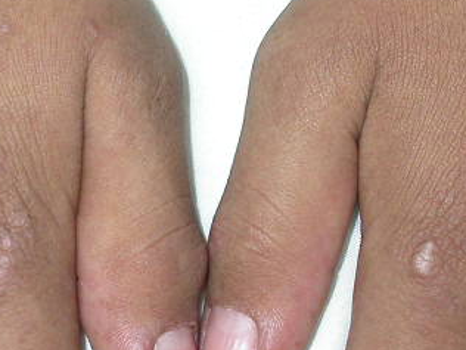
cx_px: 165
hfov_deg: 16.0
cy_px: 332
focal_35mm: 123
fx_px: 1656
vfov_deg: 11.9
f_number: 2.6
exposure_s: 1/30
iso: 100
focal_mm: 7.85
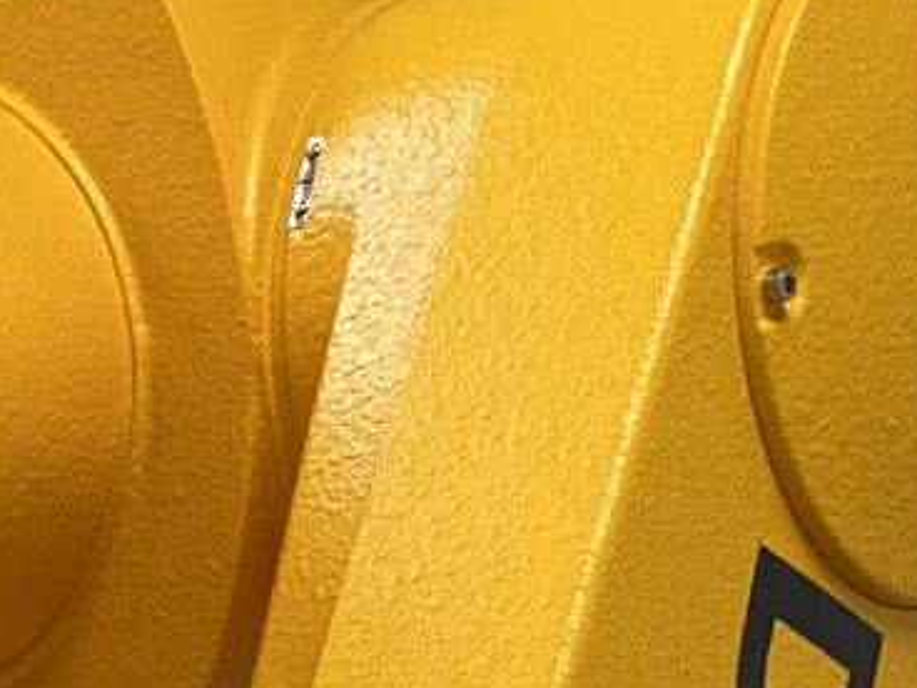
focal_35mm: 181
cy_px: 1812
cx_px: -1084
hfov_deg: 9.9
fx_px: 4795
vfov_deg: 7.5
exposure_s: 1/100
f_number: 1.8
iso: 50
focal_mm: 4.25
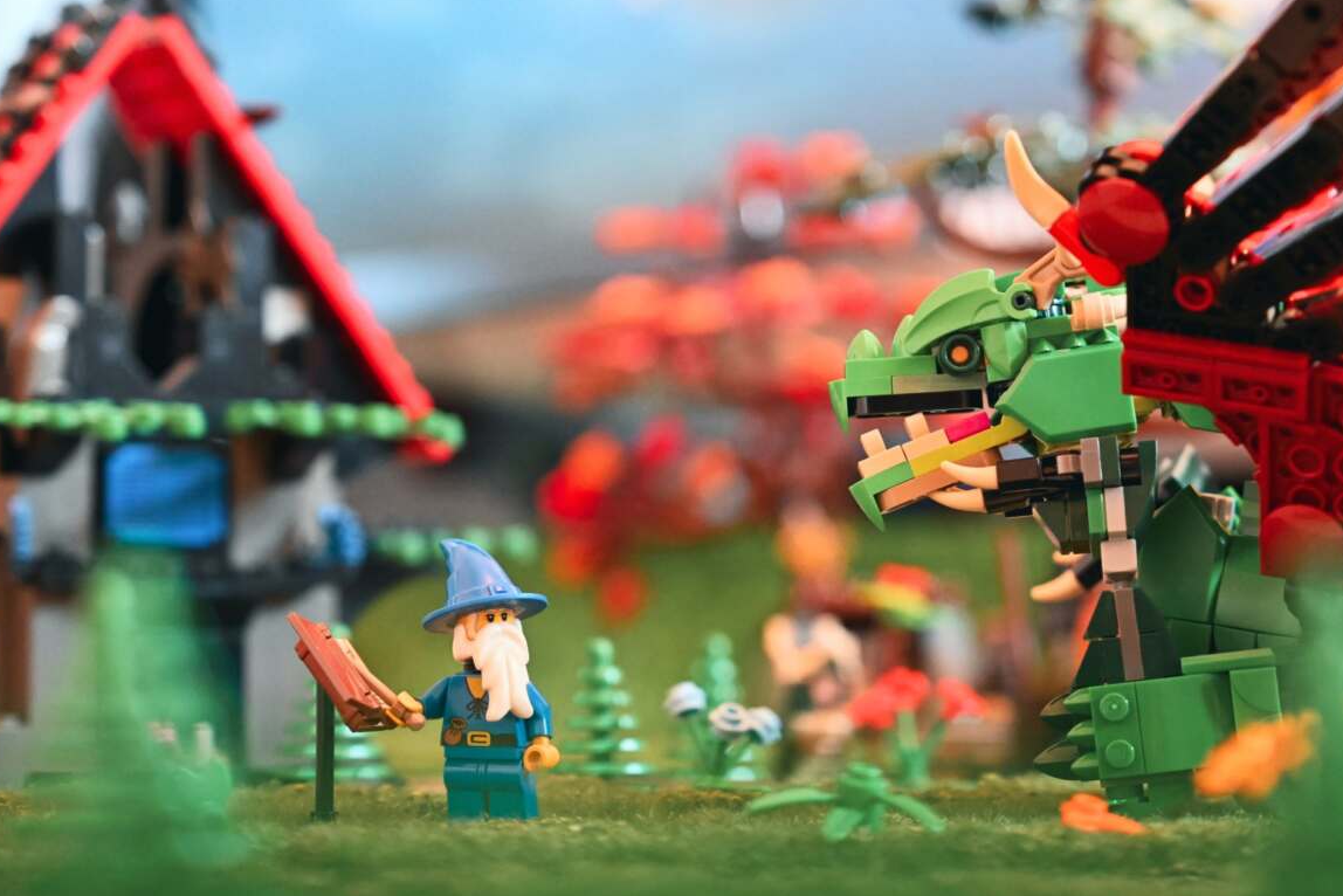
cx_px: 687
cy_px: 460
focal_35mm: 116
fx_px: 4328
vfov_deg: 11.8
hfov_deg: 17.6
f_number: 3.5
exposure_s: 1/60
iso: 5000
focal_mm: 74
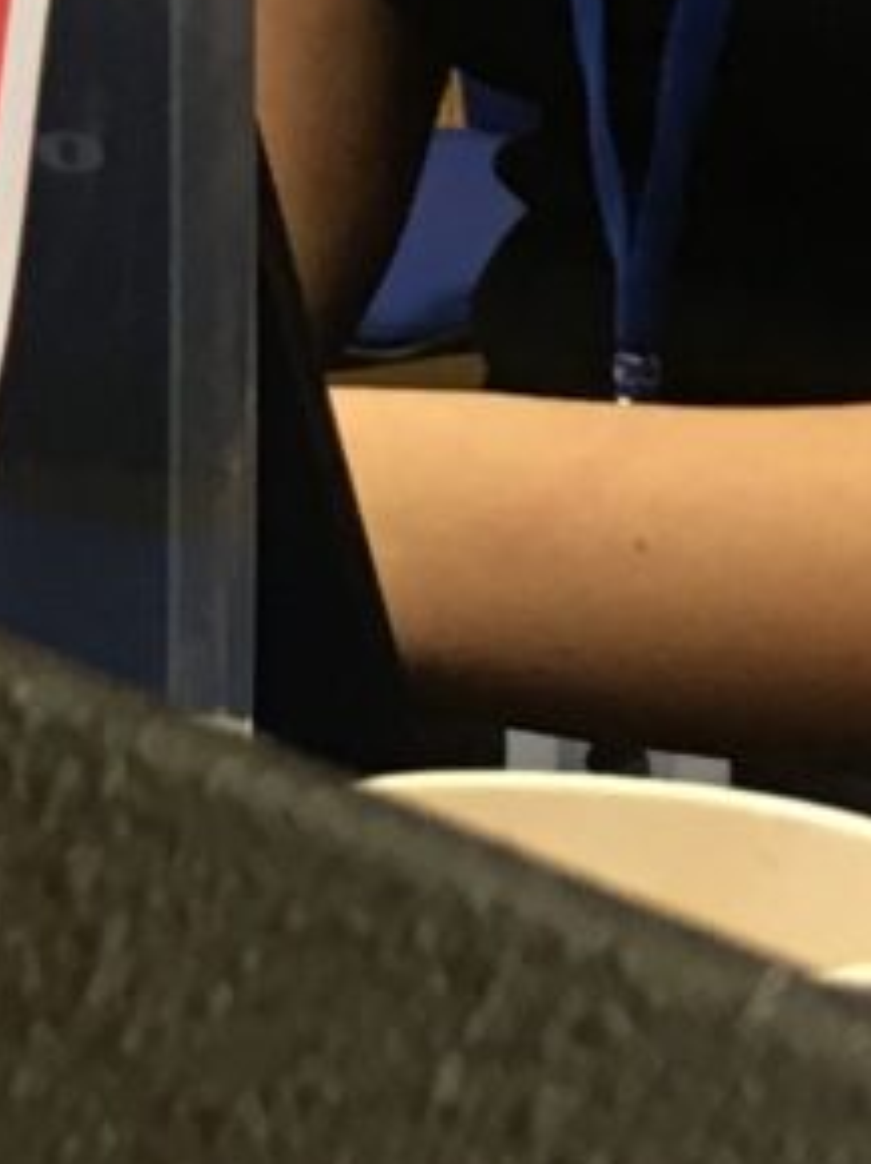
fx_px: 6888
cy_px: -835
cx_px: -1244
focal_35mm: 205
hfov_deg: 6.8
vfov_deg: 9.3
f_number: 2.2
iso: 100
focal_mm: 4.15
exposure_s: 1/33
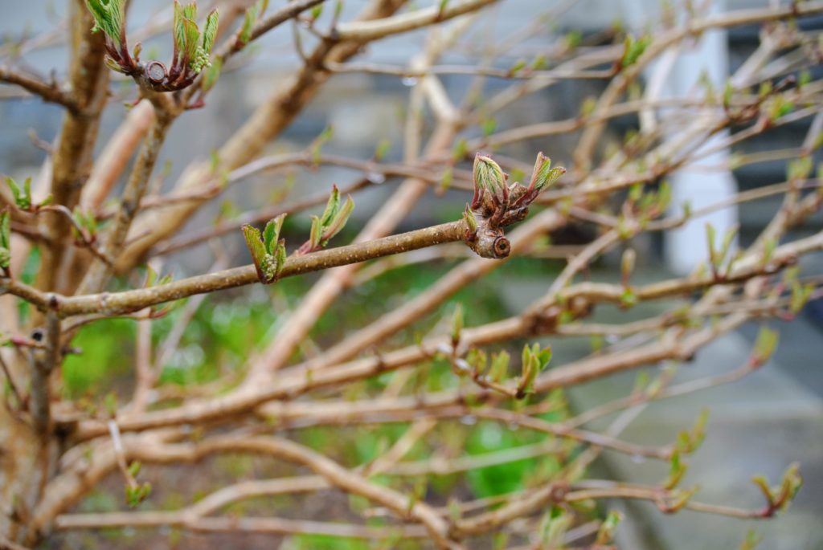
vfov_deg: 16.9
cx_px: 412
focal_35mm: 81
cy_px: 275
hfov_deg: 25.0
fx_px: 1854
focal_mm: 30
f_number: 3.8
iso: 100
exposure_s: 1/160
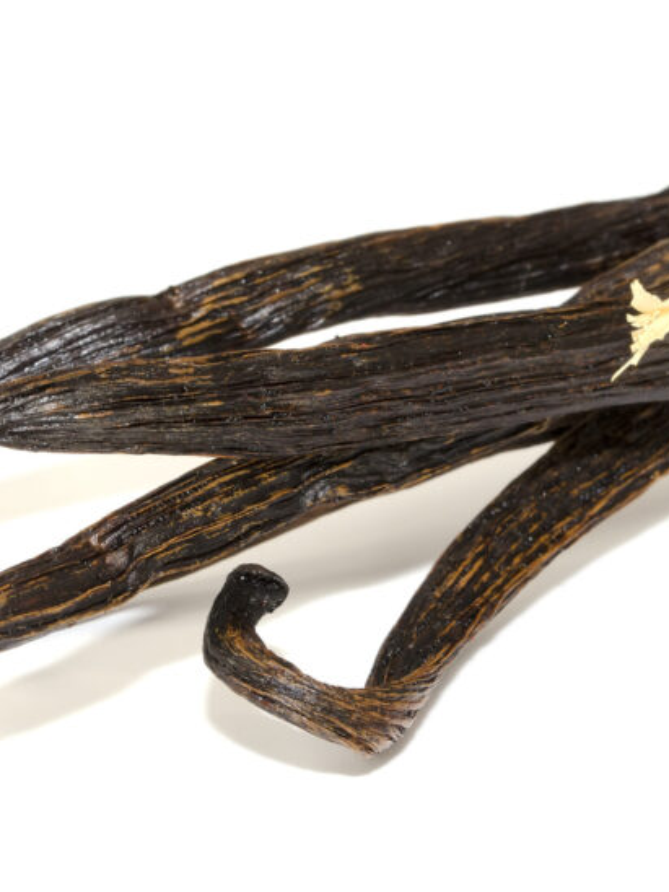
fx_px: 6236
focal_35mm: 242
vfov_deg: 8.2
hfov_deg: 6.1
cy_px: 472
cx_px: 313
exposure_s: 1/60
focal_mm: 90
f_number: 16
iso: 100
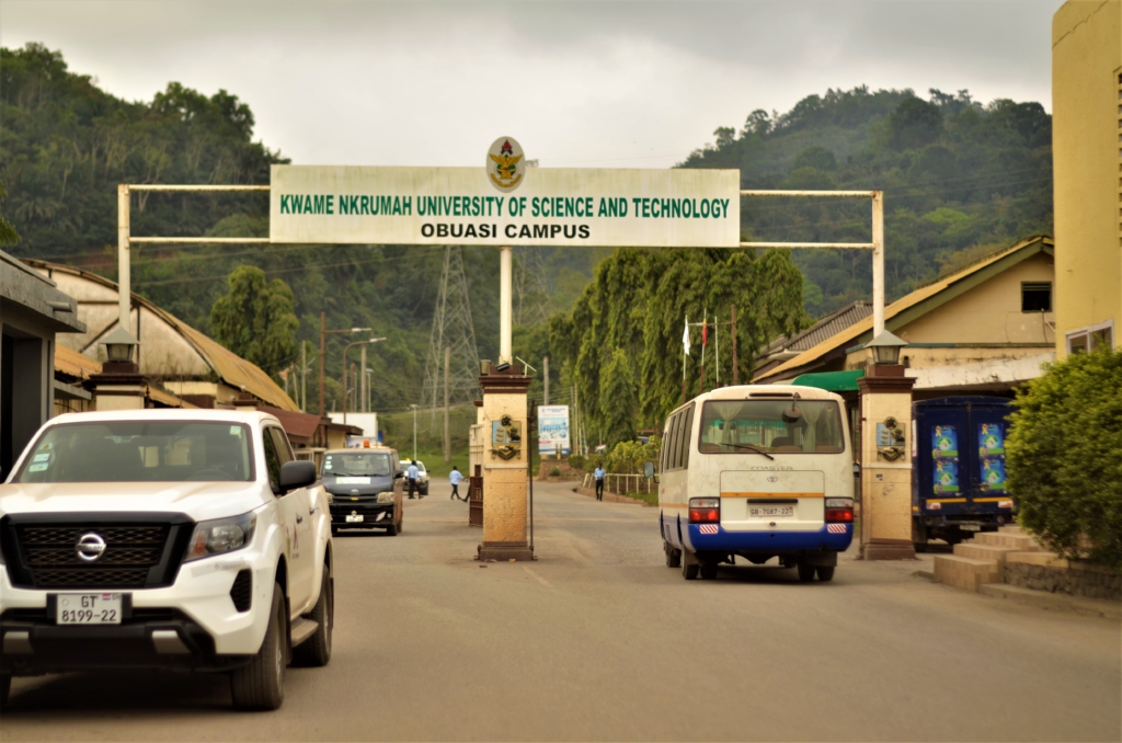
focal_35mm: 75
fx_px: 2332
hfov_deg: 27.0
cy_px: 372
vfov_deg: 18.1
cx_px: 561
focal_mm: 50
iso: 100
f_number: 1.8
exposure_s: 1/2500
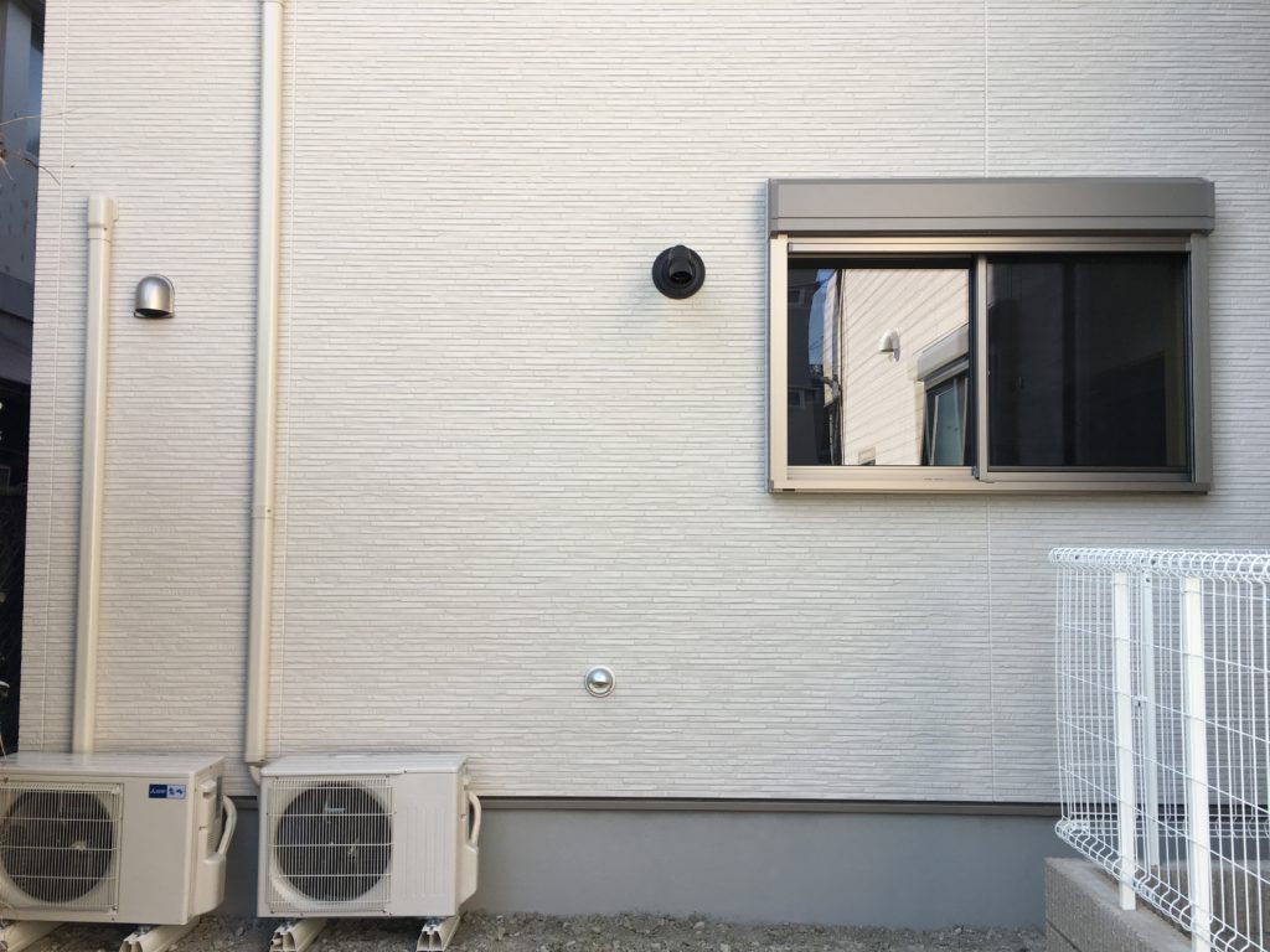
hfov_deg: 61.7
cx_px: 635
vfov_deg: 48.2
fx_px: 1064
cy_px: 476
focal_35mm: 29
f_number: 2.2
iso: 25
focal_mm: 4.15
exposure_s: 1/432
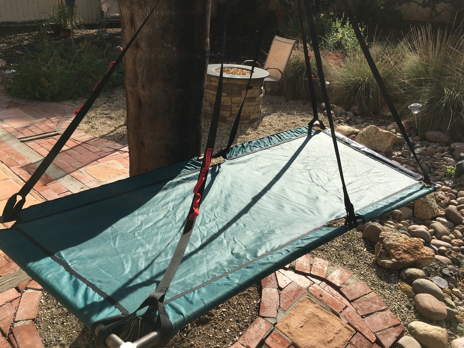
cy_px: 174
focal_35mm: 29
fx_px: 389
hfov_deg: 61.7
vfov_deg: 48.2
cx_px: 232
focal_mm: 4.15
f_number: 2.2
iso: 25
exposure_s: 1/1748
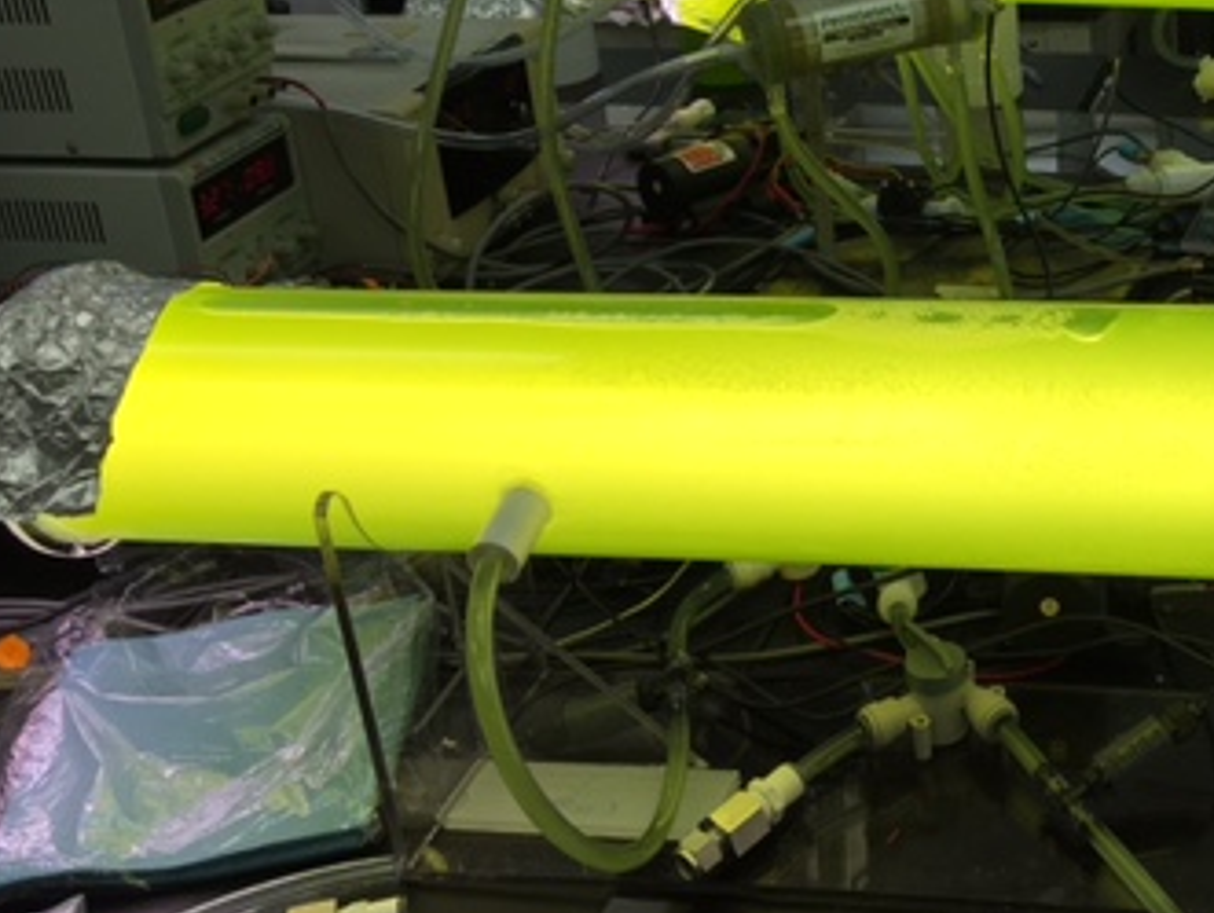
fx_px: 1966
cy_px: 205
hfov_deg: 32.4
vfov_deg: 25.8
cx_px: 1122
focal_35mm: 56
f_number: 2.2
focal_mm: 4.15
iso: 25
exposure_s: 1/120
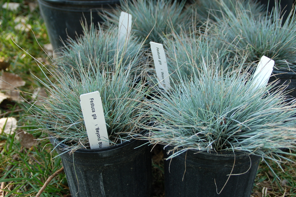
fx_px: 394
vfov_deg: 28.0
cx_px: 148
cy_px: 98
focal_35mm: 48
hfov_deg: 41.1
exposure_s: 1/125
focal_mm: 32
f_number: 5.6
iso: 220
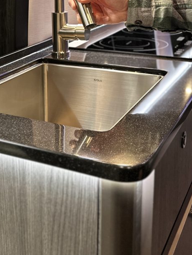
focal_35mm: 60
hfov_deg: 23.6
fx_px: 443
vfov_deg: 31.0
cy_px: 35
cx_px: 11
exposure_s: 1/60
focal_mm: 6.86
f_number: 1.78
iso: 320
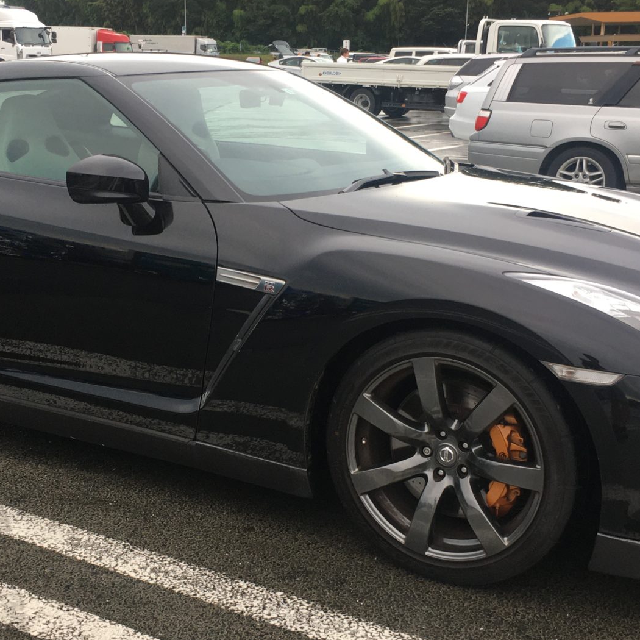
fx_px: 1046
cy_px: 333
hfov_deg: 34.0
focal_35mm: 50
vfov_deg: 34.0
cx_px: 269
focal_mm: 4.15
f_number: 2.2
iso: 40
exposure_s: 1/120
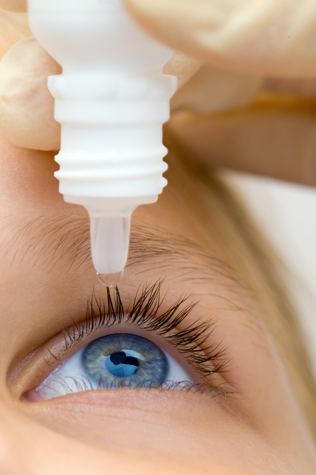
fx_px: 1385
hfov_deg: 13.0
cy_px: 238
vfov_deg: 19.5
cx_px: 158
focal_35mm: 105
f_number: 13
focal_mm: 105
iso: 400
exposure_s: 1/200
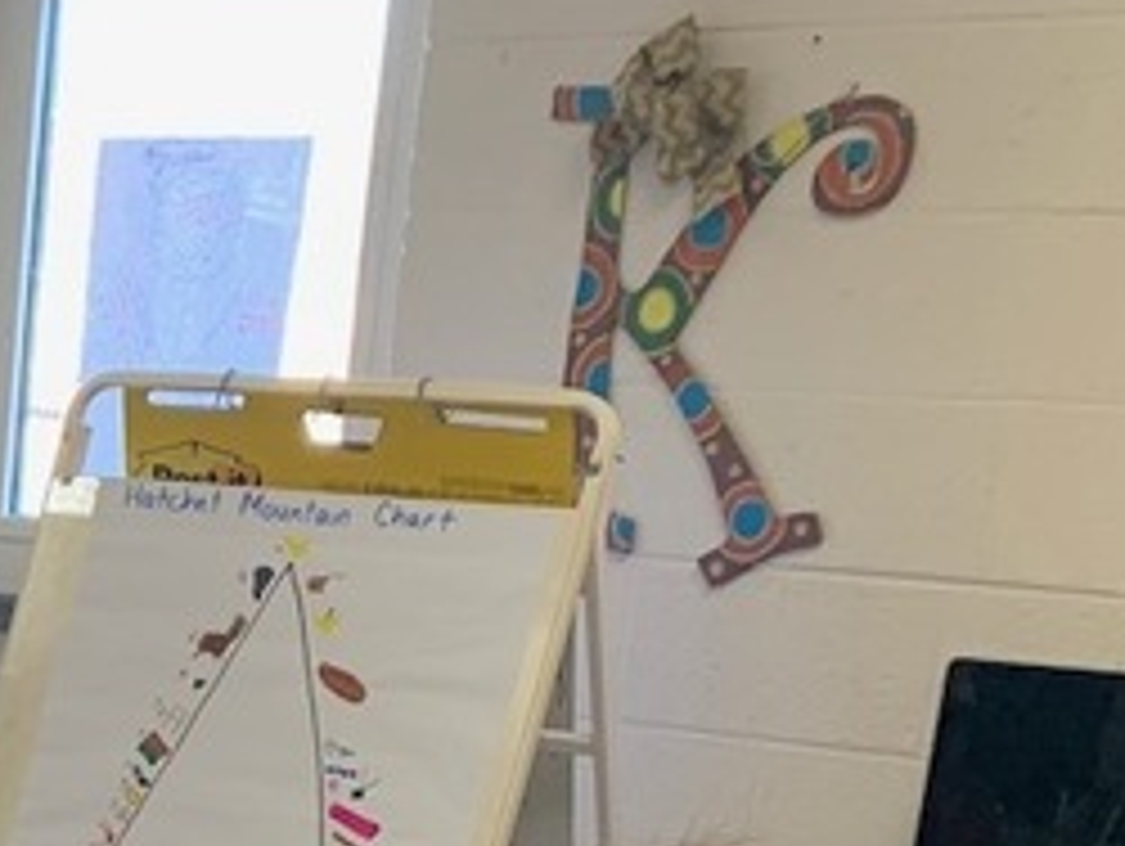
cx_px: -630
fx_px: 3383
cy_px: 1503
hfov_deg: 16.9
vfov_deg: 13.0
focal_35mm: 104
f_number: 1.8
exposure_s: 1/60
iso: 80
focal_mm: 4.25
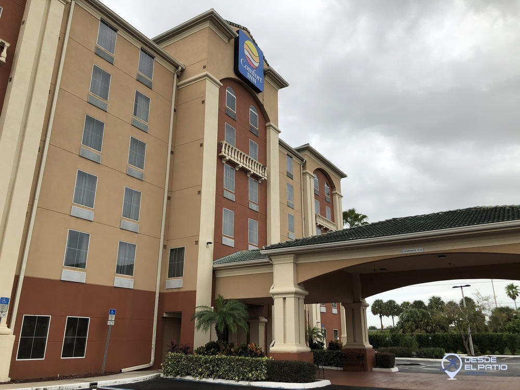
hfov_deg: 63.4
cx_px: 260
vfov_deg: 49.7
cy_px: 195
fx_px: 421
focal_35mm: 28
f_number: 1.8
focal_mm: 3.99
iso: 20
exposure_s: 1/302
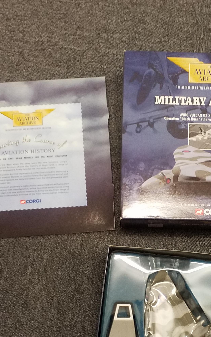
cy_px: 231
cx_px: 136
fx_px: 433
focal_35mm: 47
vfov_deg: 42.0
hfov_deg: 27.3
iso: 160
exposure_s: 1/33
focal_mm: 3.6
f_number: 1.9
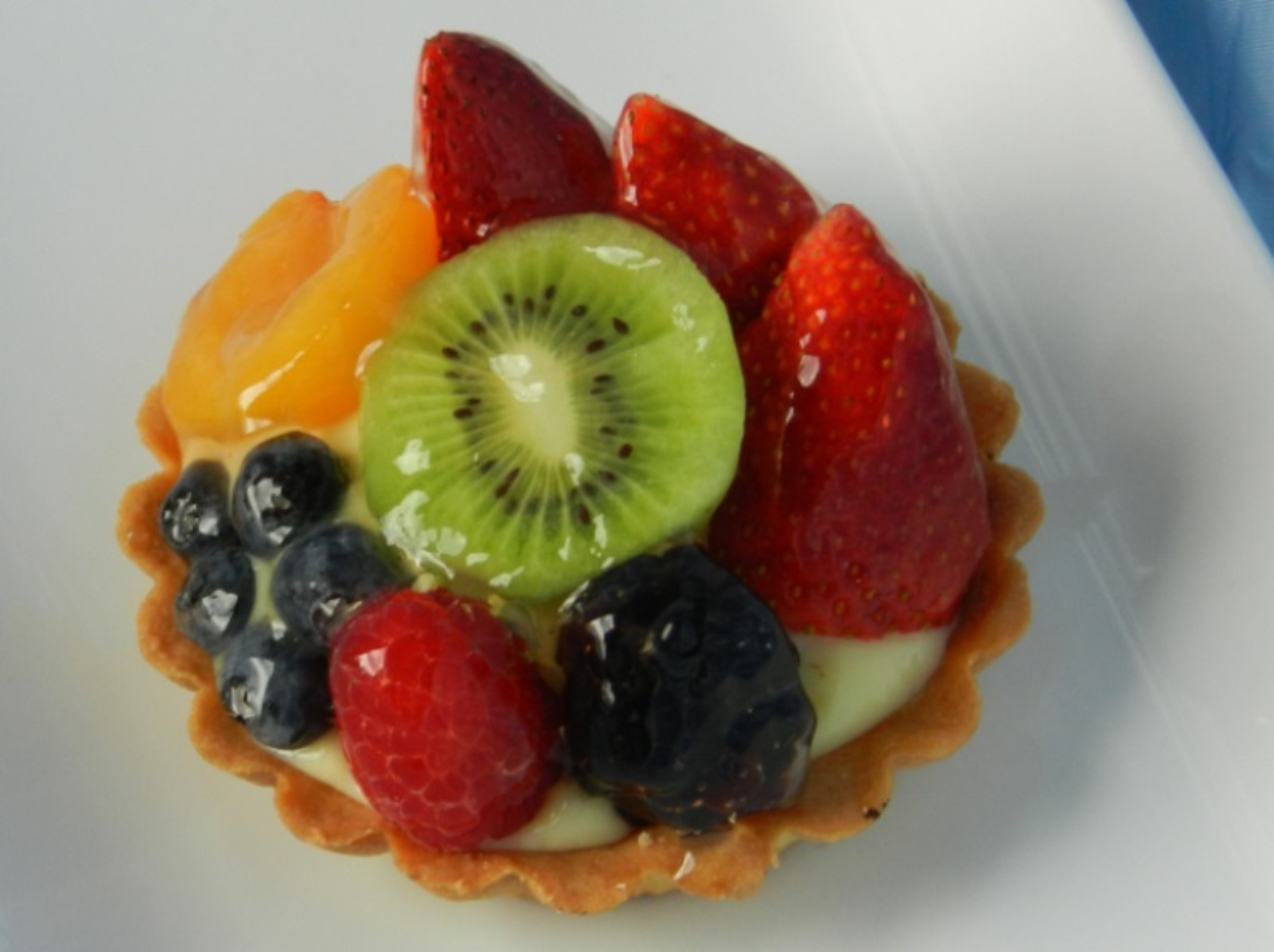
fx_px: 4521
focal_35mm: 123
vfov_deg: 12.0
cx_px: 637
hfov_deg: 16.0
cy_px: 476
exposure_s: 1/30
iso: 220
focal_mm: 22.2
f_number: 5.1
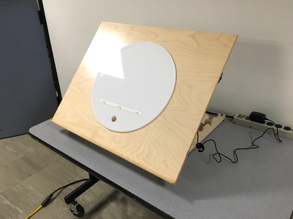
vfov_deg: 48.2
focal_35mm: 29
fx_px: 245
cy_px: 110
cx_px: 146
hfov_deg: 61.7
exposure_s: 1/30
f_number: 2.2
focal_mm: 4.15
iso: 160
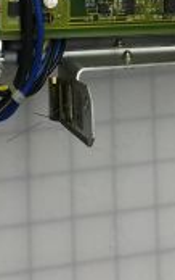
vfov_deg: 17.4
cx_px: 85
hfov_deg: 12.4
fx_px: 808
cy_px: -158
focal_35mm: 106
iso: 50
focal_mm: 4.15
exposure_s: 1/30
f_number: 2.2
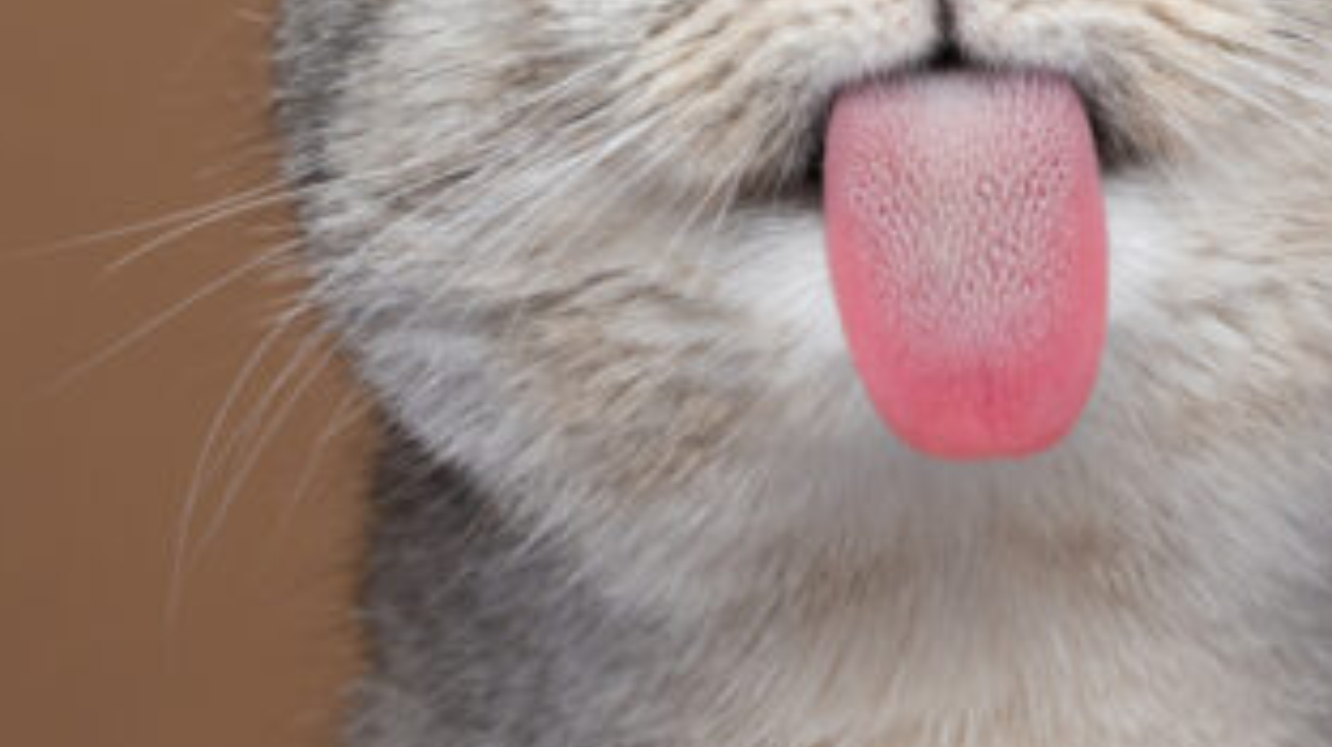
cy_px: 162
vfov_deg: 2.3
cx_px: 739
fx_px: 18212
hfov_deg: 4.2
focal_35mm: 516
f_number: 11
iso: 200
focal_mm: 200
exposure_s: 1/160
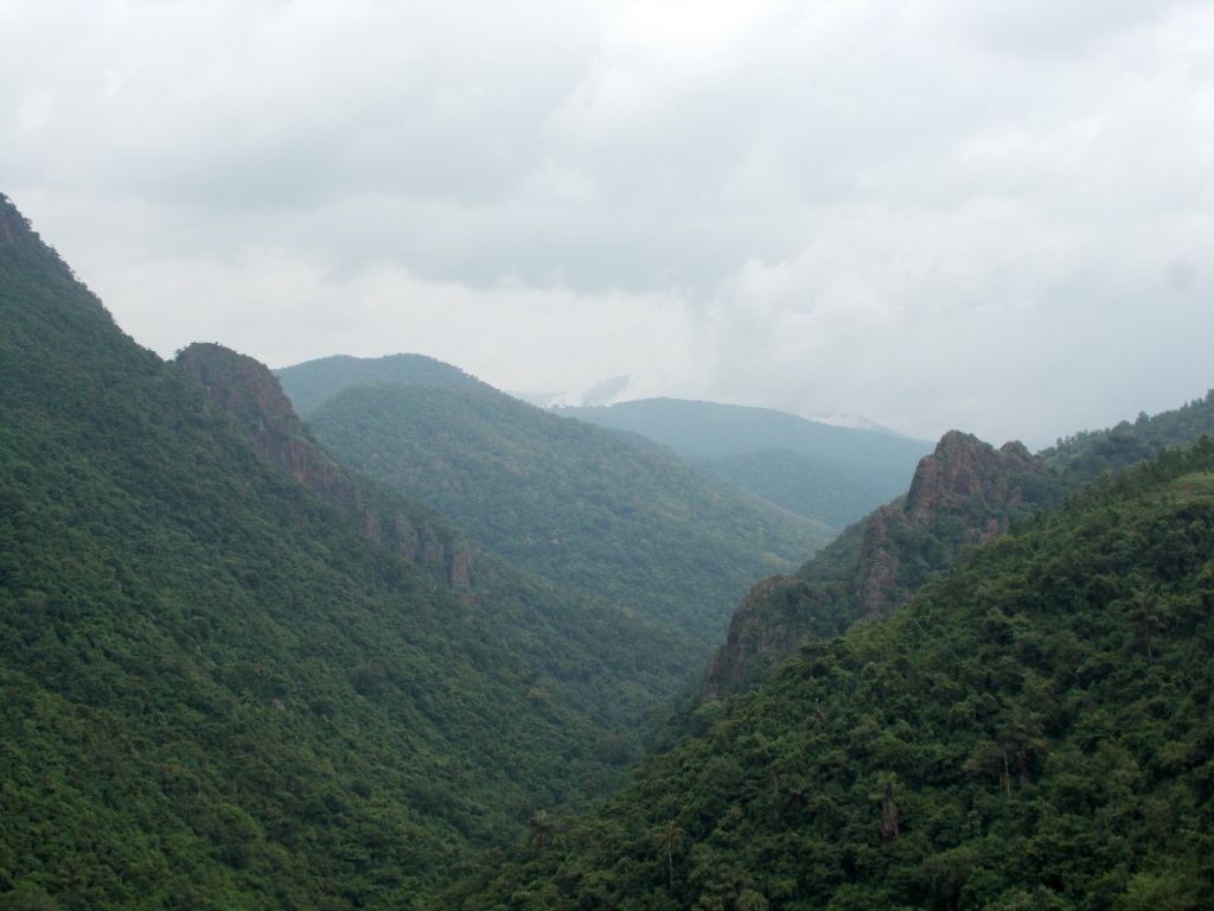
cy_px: 456
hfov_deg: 38.2
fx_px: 1754
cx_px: 607
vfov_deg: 29.1
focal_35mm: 50
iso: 80
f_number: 4.5
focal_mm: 9
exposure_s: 1/200
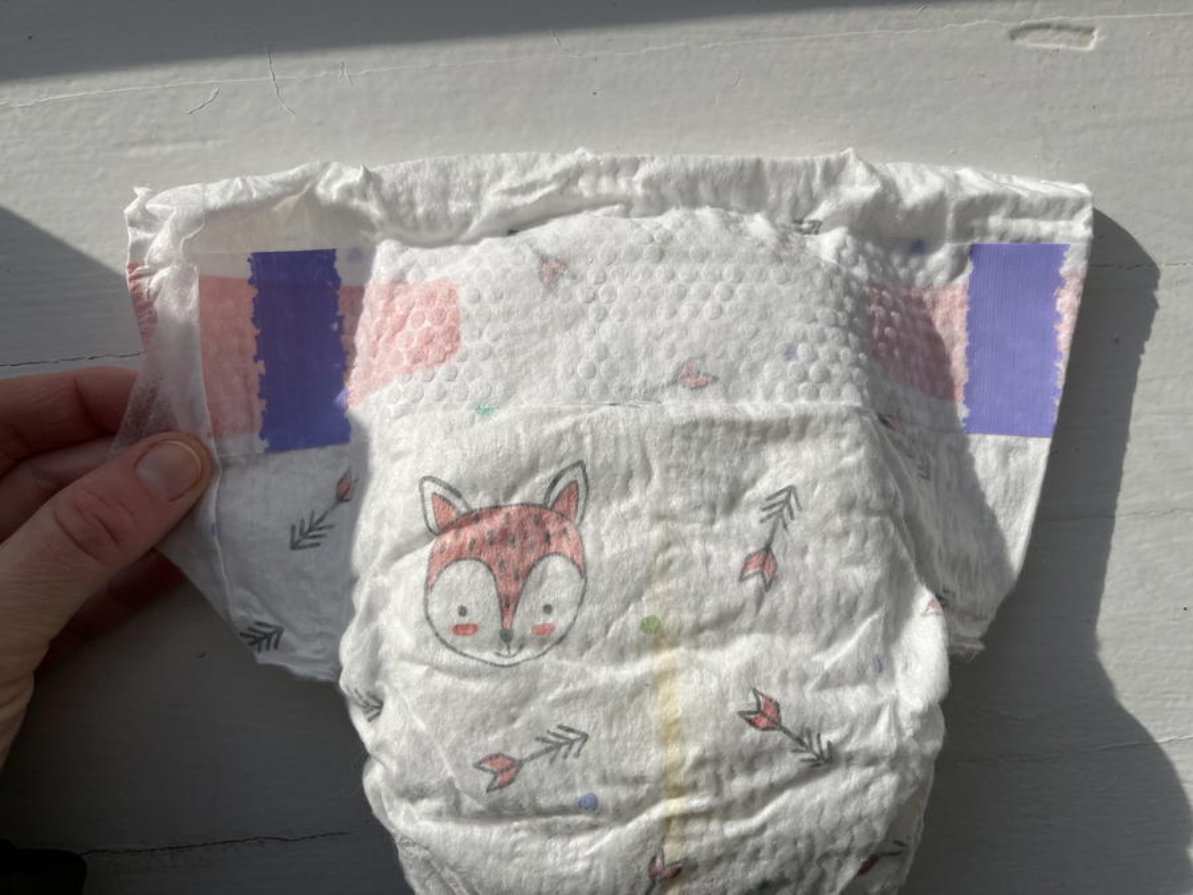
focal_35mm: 26
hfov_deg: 67.3
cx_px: 596
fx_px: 896
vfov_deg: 53.1
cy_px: 448
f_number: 1.6
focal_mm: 5.1
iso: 50
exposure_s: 1/7874
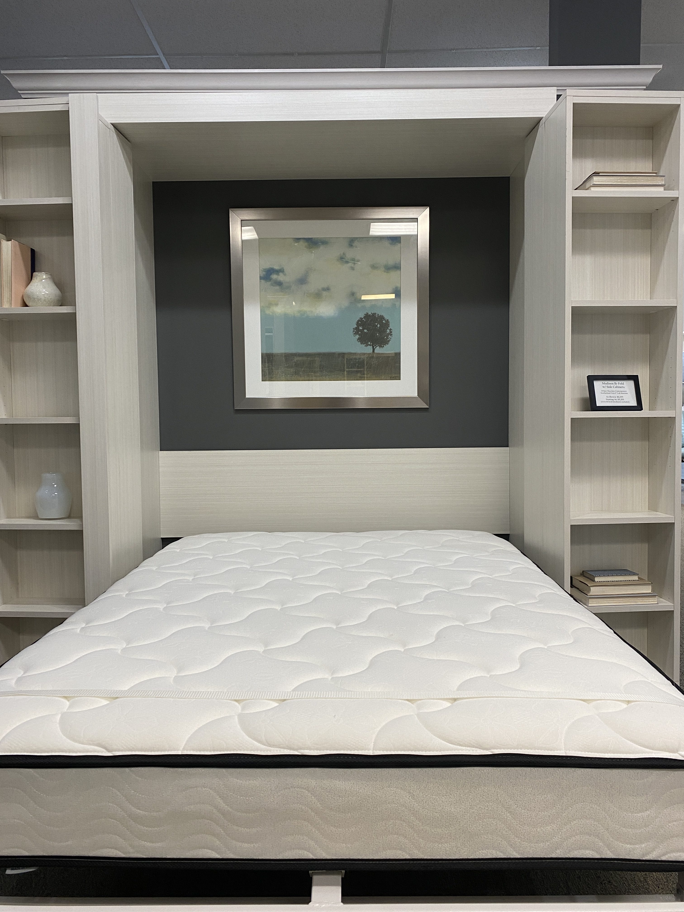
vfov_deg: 67.3
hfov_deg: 53.1
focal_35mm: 26
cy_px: 456
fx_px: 685
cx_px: 342
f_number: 1.8
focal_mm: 4.25
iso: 100
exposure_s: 1/60
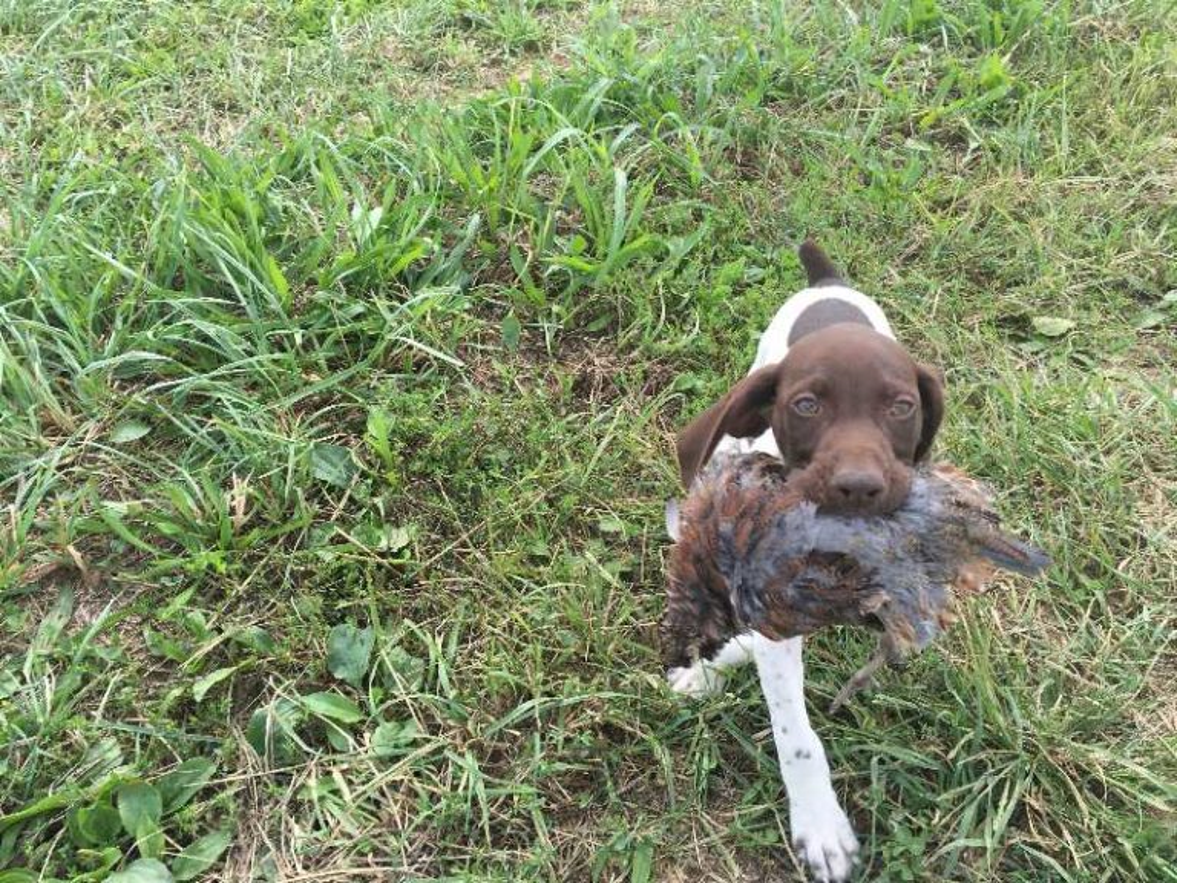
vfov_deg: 48.2
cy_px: 442
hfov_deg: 61.7
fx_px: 986
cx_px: 588
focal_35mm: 29
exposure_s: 1/381
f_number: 2.2
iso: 25
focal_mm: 4.15
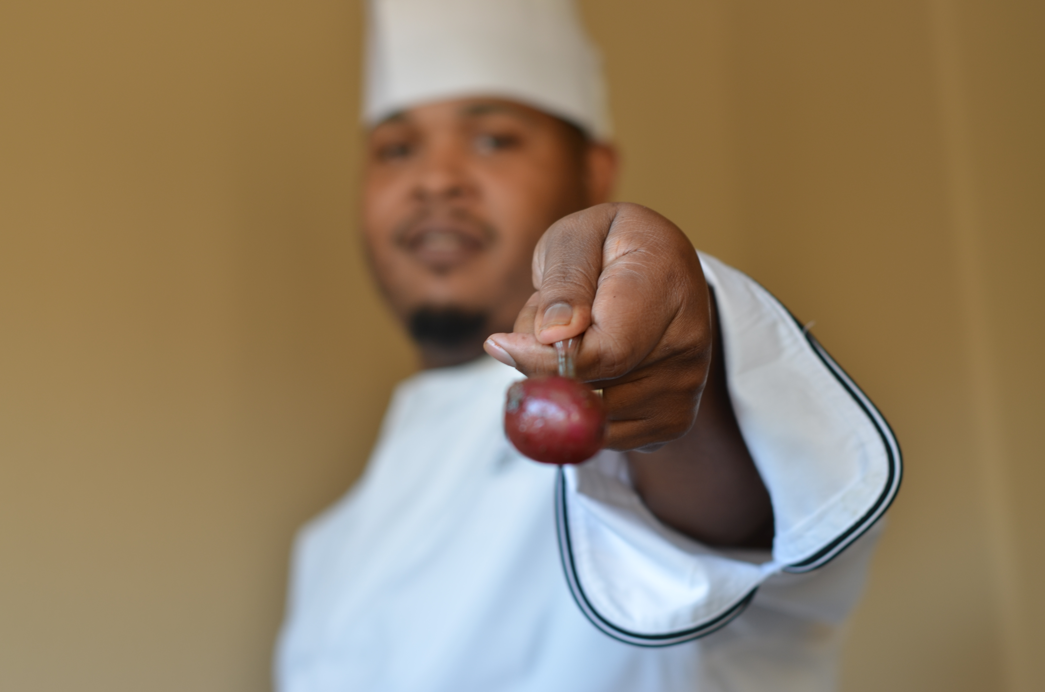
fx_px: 2173
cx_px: 522
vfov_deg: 18.1
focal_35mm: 75
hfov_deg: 27.0
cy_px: 346
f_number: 2.8
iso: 100
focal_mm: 50
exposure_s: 1/30
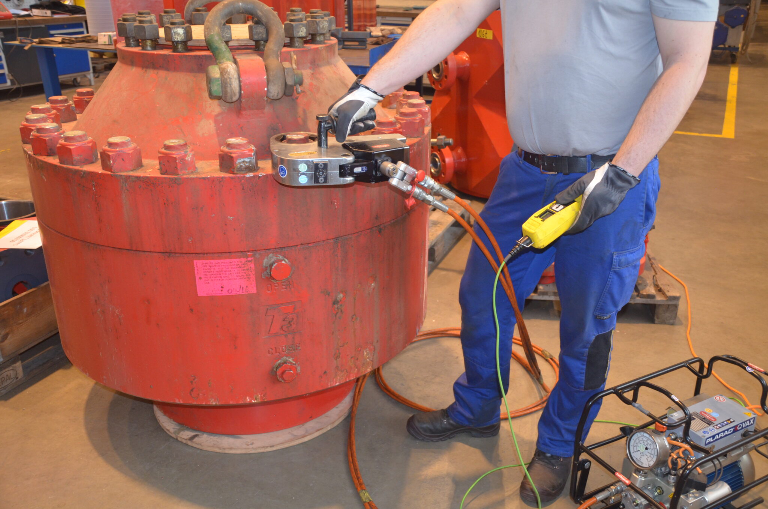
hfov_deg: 55.2
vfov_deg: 38.2
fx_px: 734
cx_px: 384
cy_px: 254
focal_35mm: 34
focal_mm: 23
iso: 800
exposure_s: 1/60
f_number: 3.8
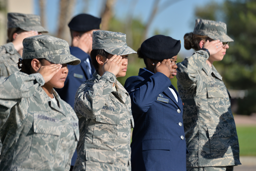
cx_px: 128
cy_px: 86
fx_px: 1423
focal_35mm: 200
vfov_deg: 6.9
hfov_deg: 10.3
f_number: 4
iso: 250
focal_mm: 200
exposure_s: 1/2500
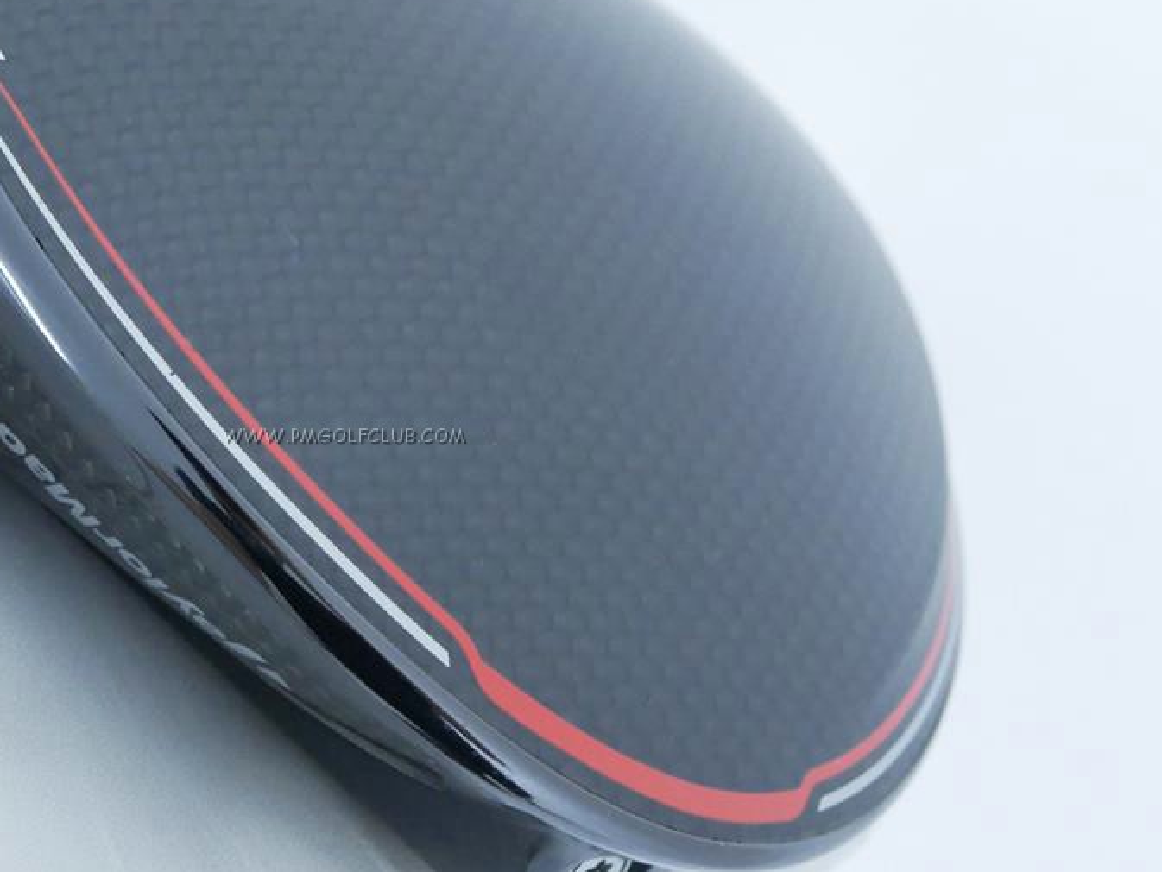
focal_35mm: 95
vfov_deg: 15.5
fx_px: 3190
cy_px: 280
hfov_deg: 20.5
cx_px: 344
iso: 1600
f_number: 4.5
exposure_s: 1/50
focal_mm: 25
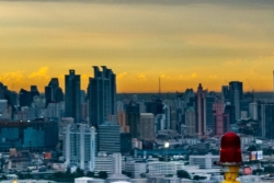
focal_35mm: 229
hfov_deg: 9.0
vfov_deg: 5.9
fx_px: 1744
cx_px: 103
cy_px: -156
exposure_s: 1/60
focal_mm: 37.1
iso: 200
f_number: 11
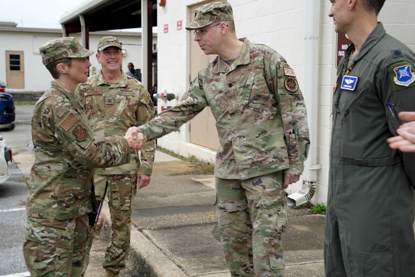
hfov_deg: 33.6
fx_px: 687
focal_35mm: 60
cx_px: 208
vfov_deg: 22.8
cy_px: 138
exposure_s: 1/40
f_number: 7.1
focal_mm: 59.6
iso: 250
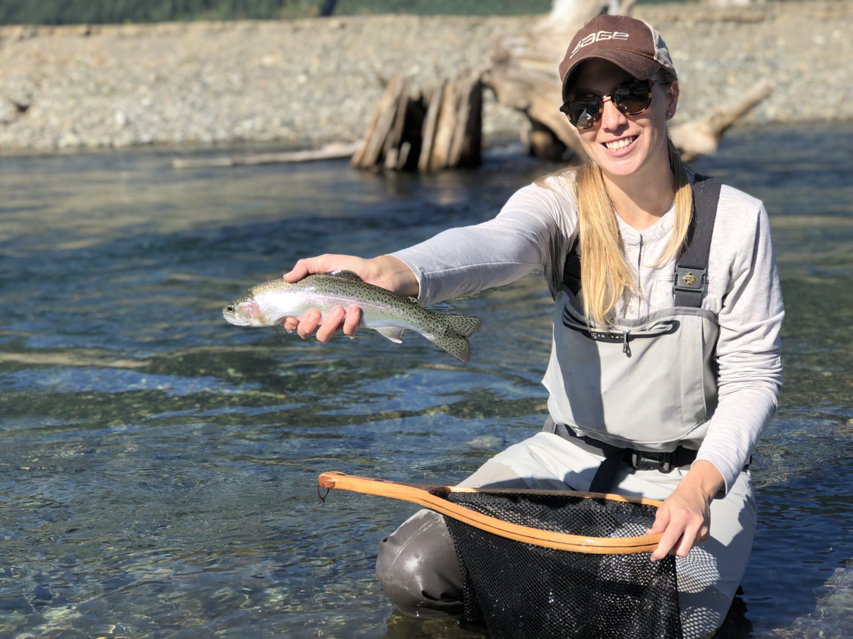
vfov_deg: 25.7
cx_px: 426
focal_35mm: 57
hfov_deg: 33.8
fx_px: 1405
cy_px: 320
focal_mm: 6.6
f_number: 2.8
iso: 20
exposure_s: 1/917
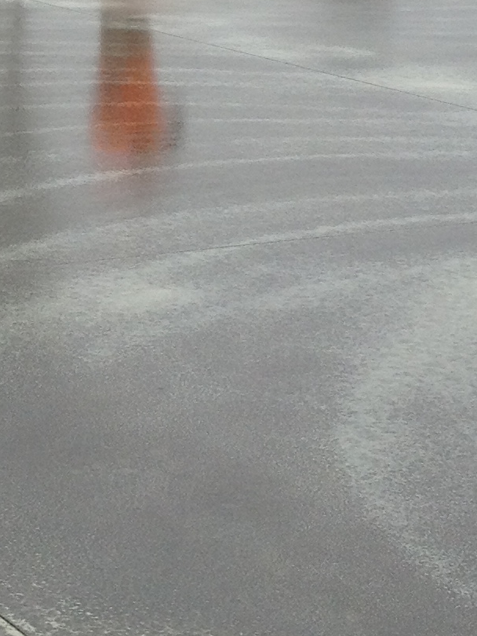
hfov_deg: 10.5
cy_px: -131
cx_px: 38
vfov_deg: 13.6
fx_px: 2589
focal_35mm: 141
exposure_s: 1/1727
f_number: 2.4
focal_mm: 4.28
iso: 64
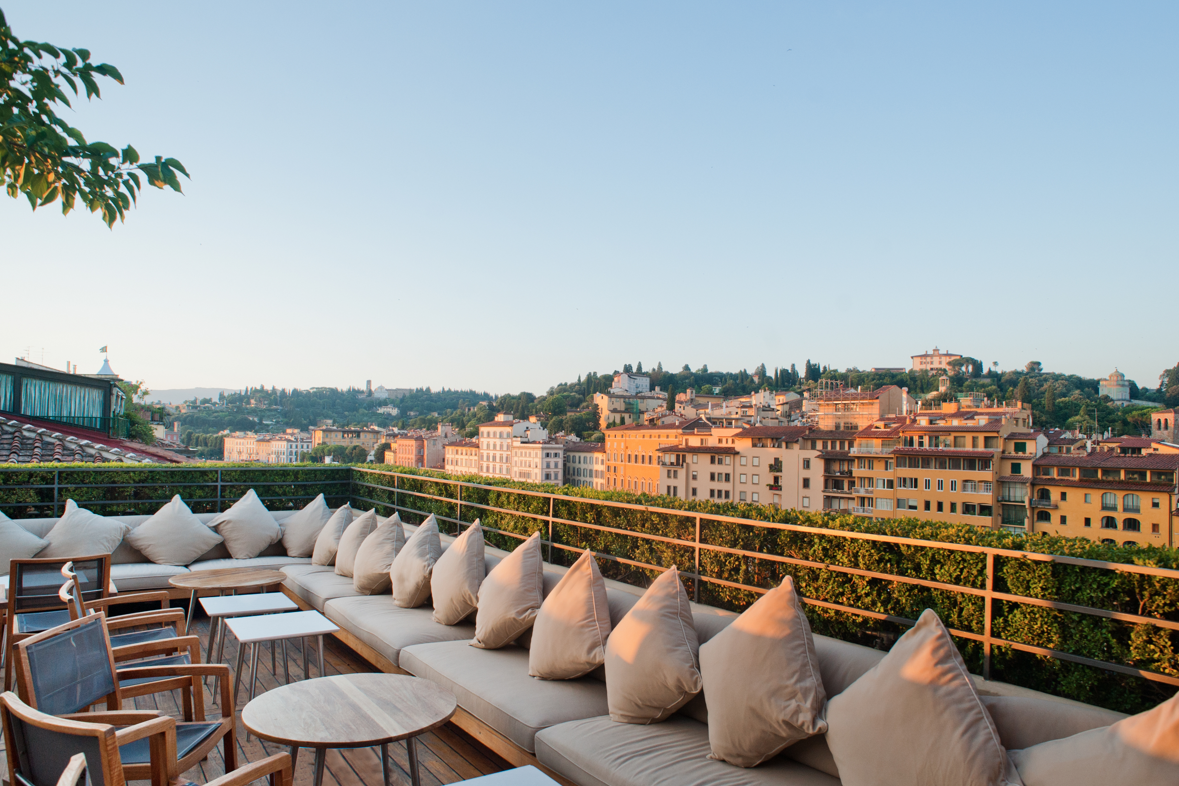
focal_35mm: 21
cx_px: 592
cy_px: 410
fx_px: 688
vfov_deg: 59.5
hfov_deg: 81.2
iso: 400
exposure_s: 1/320
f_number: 5.6
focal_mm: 20
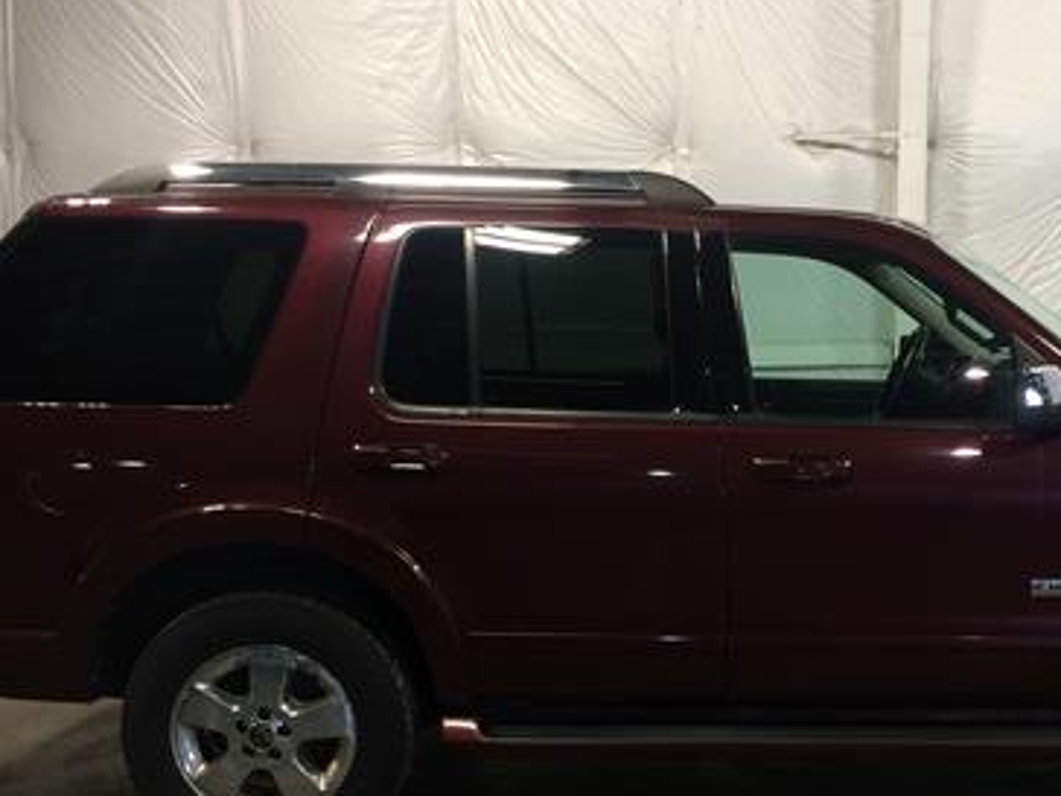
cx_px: 740
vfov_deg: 28.3
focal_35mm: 51
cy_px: 542
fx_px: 1563
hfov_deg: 36.9
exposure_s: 1/30
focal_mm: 4.15
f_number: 2.2
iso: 64
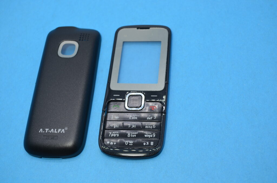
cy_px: 92
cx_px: 138
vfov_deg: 24.9
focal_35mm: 54
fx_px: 415
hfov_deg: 36.9
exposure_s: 1/80
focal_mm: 36
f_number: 5.6
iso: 100
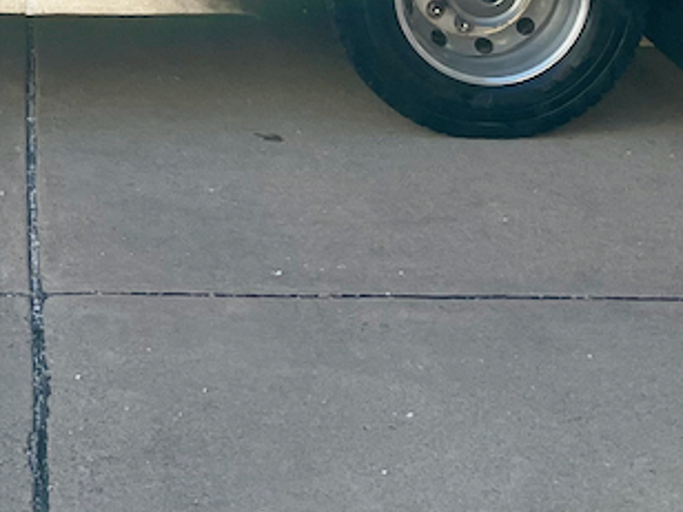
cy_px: -228
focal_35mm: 108
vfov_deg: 13.0
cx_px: -73
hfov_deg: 17.6
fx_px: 2131
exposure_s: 1/1159
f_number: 1.6
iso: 32
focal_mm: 4.2
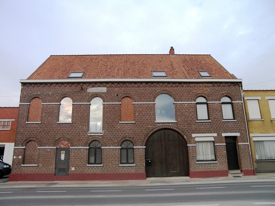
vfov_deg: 51.4
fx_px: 214
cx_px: 138
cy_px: 103
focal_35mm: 27
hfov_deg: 65.3
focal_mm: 5.7
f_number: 2.8
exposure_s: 1/500
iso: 50
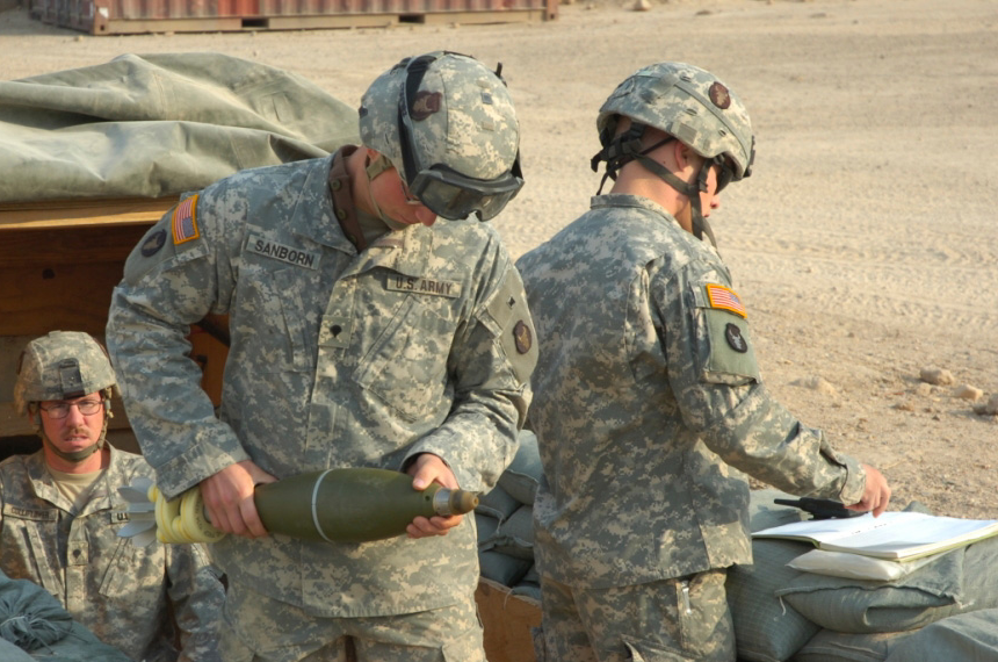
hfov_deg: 20.4
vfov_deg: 13.6
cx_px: 460
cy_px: 338
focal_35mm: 100
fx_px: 2767
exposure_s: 1/400
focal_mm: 56
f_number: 6
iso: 250
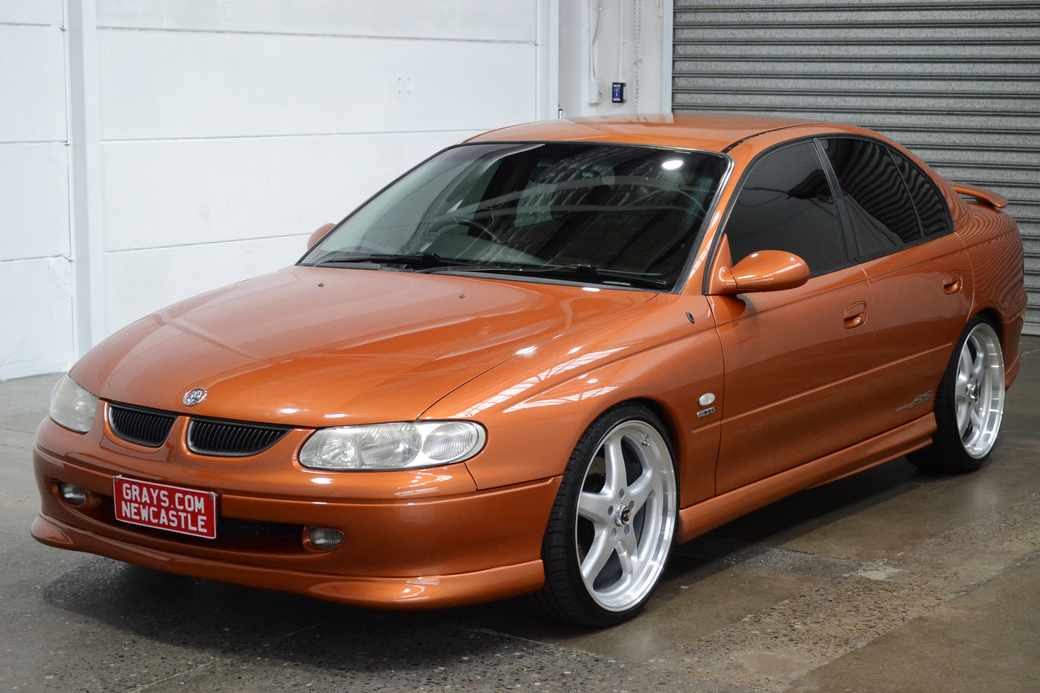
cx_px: 520
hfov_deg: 30.5
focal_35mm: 66
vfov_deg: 20.6
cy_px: 346
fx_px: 1907
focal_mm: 44
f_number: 5.3
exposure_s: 1/200
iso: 1600
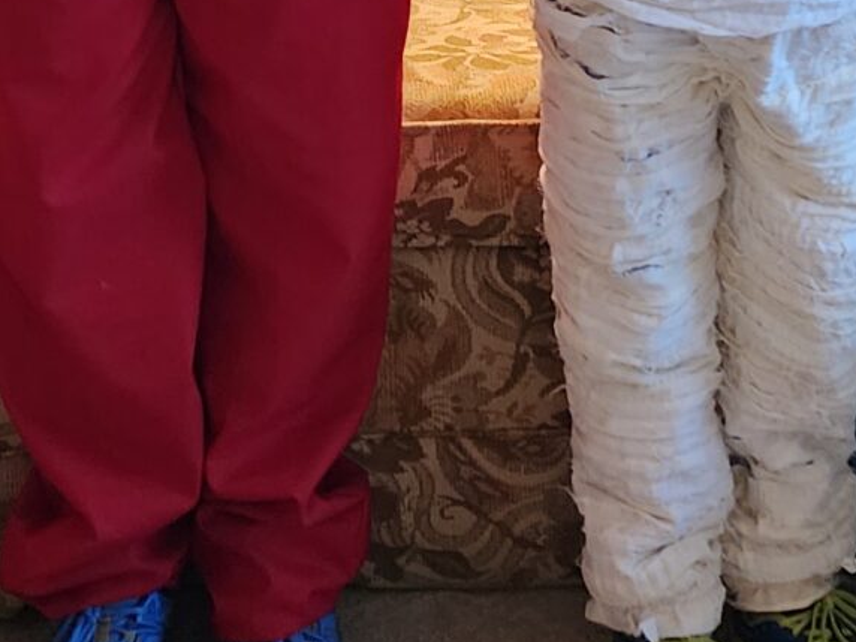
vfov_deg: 12.9
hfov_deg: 19.1
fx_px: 2547
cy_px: -548
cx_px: 429
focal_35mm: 103
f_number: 1.8
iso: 500
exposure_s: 1/60
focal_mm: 6.4
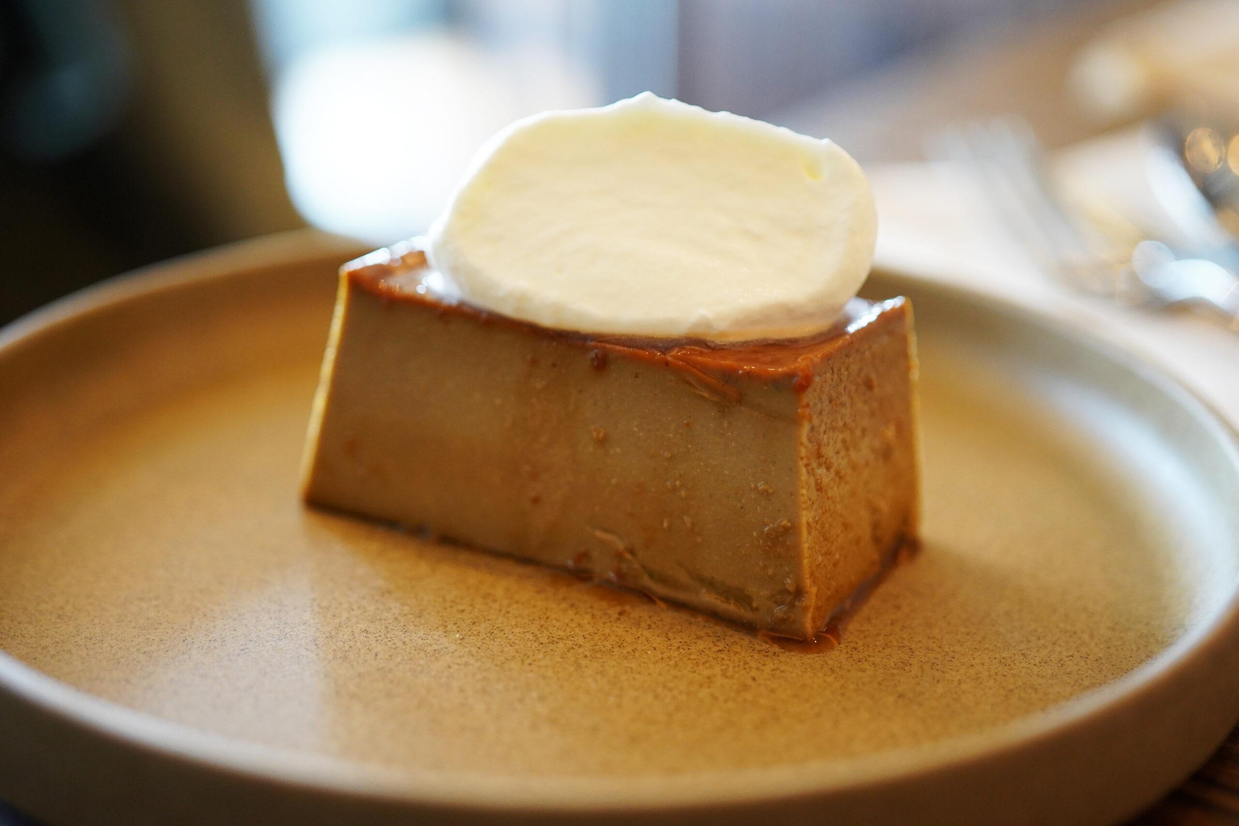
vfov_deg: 27.0
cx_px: 620
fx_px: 1721
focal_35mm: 50
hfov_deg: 39.6
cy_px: 413
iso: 2500
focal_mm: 50
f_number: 2.8
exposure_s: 1/100
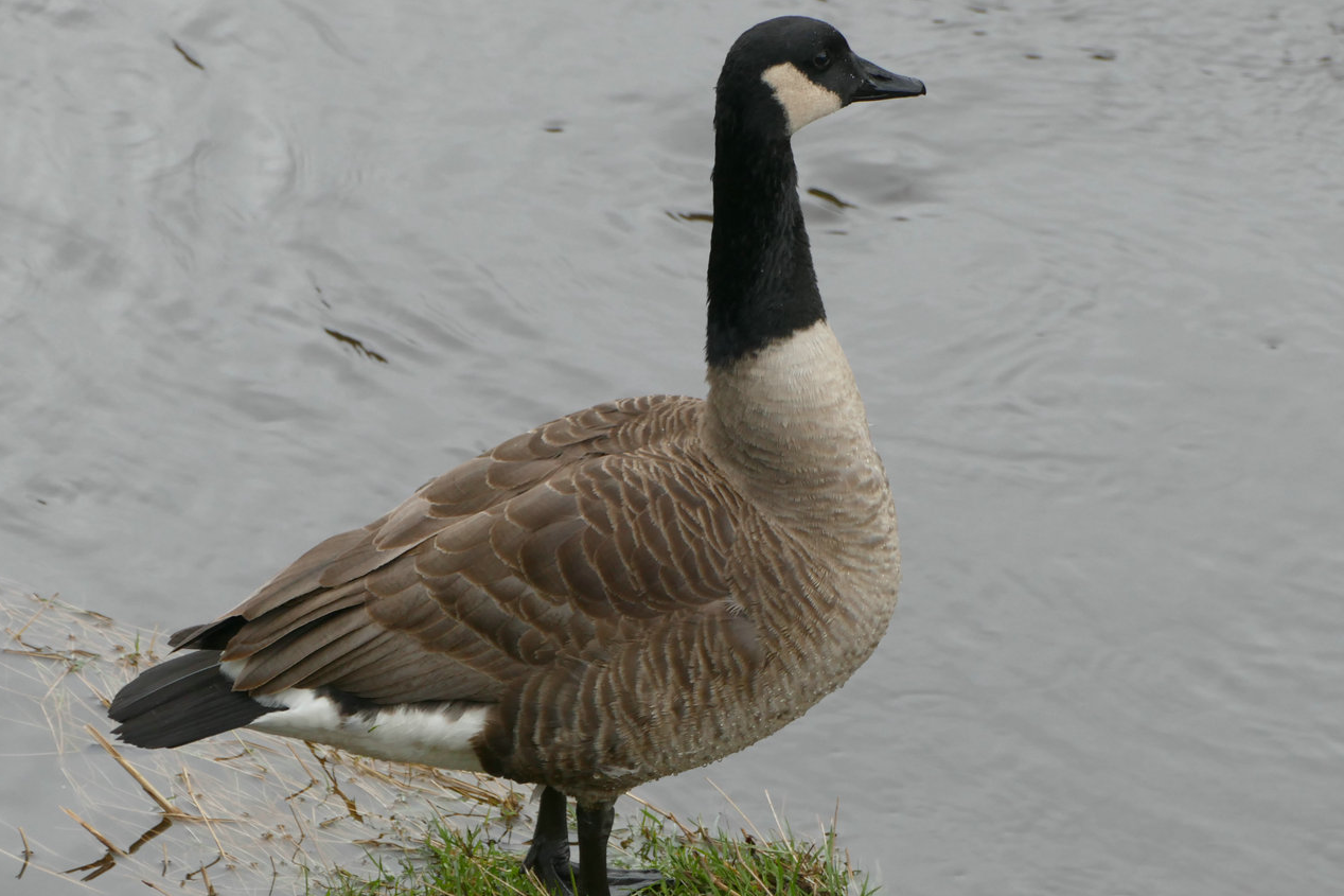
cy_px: 467
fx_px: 15975
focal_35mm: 428
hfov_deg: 4.8
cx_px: 686
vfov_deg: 3.2
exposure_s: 1/100
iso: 400
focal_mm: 128.25
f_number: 5.6
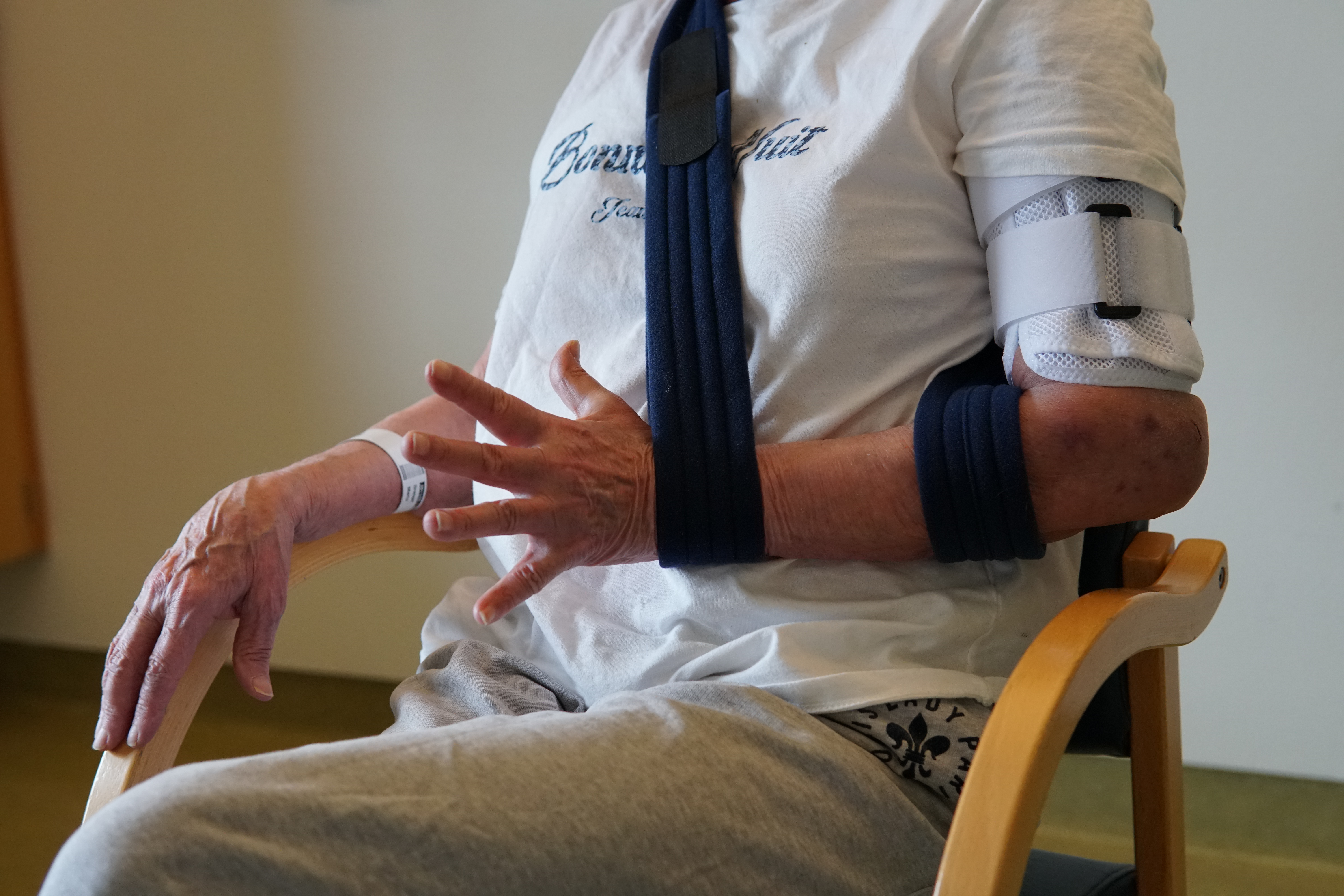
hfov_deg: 43.6
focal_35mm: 45
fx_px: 1680
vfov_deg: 29.9
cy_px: 448
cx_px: 672
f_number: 3.2
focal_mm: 30
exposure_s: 1/160
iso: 1600
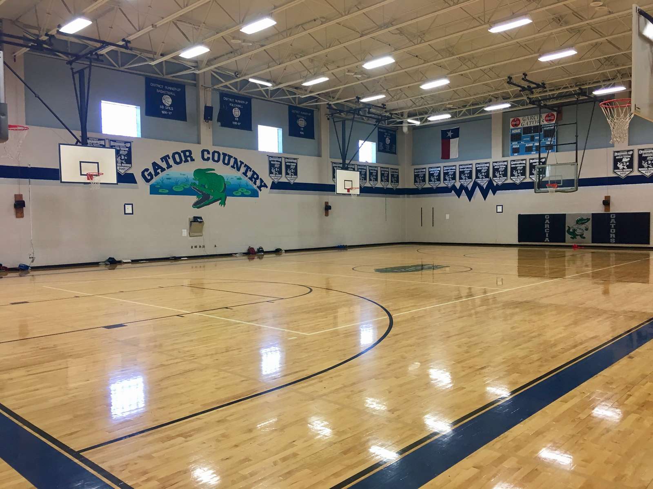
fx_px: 547
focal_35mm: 29
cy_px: 244
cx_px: 326
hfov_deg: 61.7
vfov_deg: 48.2
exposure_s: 1/30
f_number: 2.2
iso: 40
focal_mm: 4.15
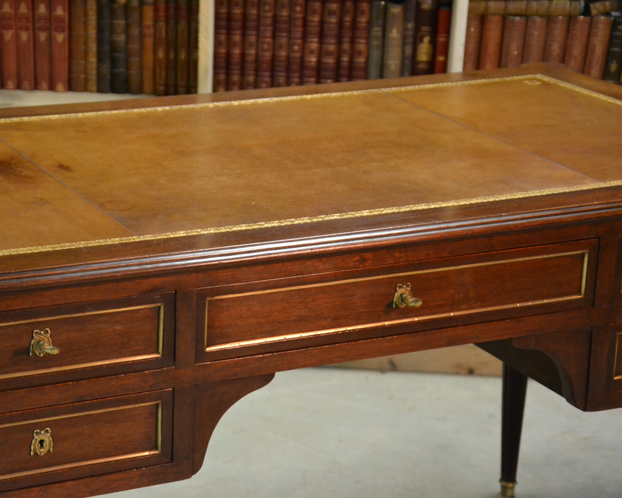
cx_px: 253
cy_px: 249
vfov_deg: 14.7
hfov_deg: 18.3
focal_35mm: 105
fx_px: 1933
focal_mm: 62
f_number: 5.3
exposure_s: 1/50
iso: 3200
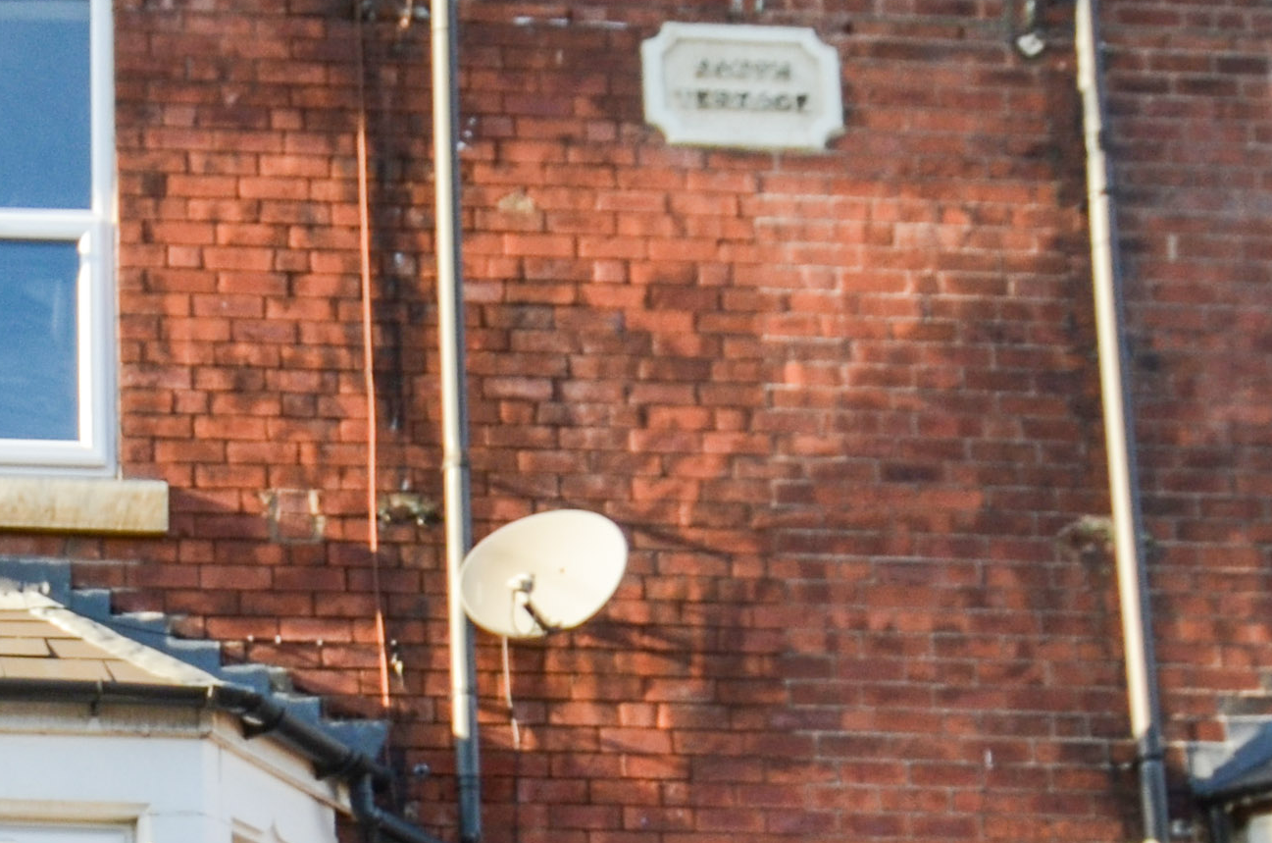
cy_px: 1006
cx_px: -123
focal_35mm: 57
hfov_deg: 31.3
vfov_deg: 21.9
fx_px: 2010
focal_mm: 10
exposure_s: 1/200
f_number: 7.1
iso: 200
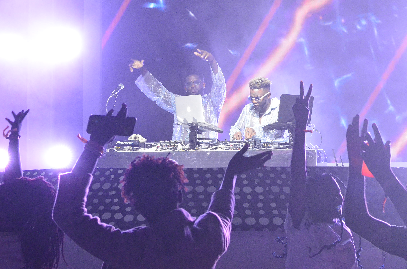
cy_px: 106
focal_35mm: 96
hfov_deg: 21.3
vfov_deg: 14.2
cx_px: 194
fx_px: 1083
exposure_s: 1/320
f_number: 7.1
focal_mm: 50
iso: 6400
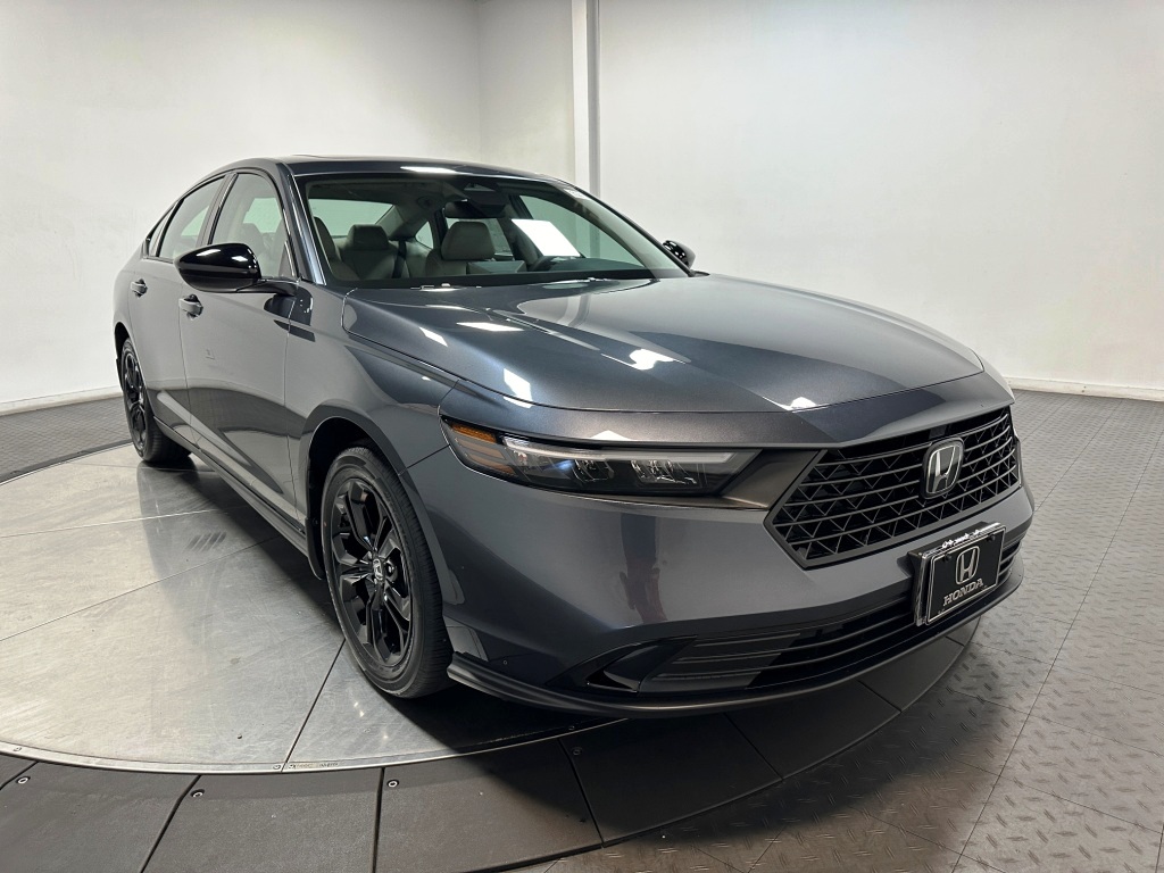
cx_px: 582
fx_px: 807
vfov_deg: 56.8
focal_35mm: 24
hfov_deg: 71.6
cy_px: 436
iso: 320
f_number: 1.78
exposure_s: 1/60
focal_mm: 6.86
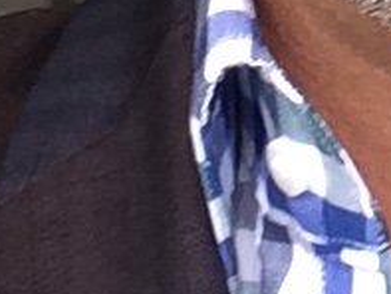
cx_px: 578
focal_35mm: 201
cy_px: -393
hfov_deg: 9.6
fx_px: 2272
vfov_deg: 7.0
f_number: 2.4
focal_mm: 2.15
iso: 64
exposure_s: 1/60
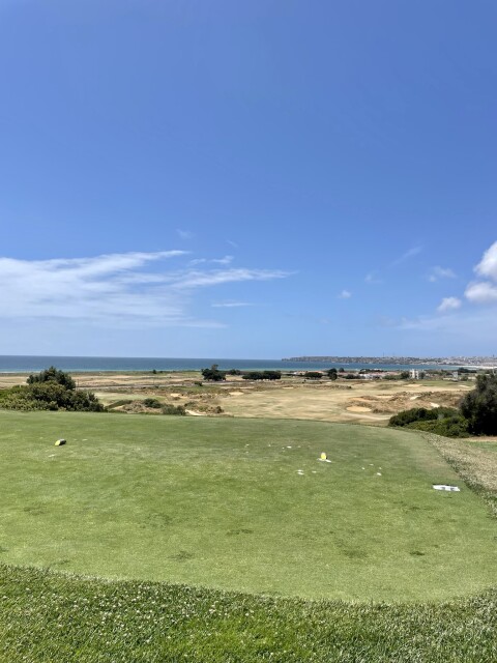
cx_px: 248
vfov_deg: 67.3
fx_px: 498
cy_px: 332
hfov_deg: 53.1
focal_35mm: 26
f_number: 1.6
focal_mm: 4.2
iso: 32
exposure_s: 1/5556
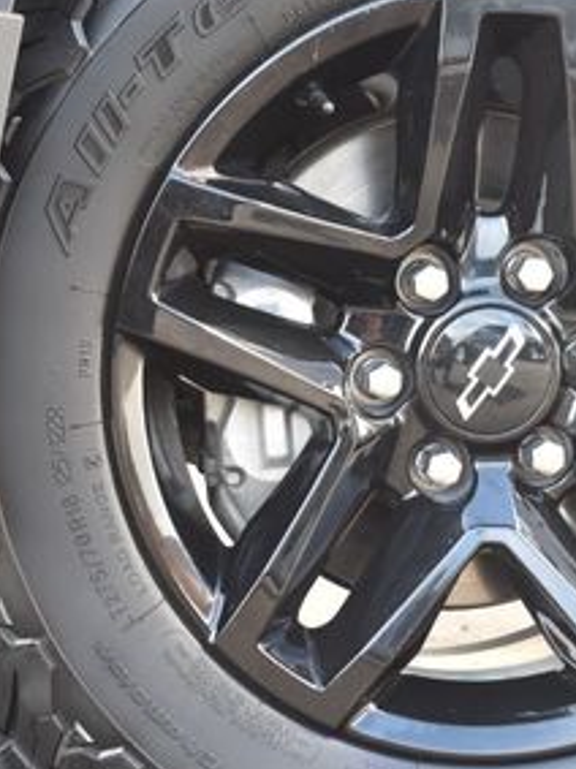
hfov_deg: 16.7
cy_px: 374
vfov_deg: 22.2
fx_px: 1956
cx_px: 413
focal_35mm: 88
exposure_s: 1/125
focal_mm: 27
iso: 800
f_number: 4
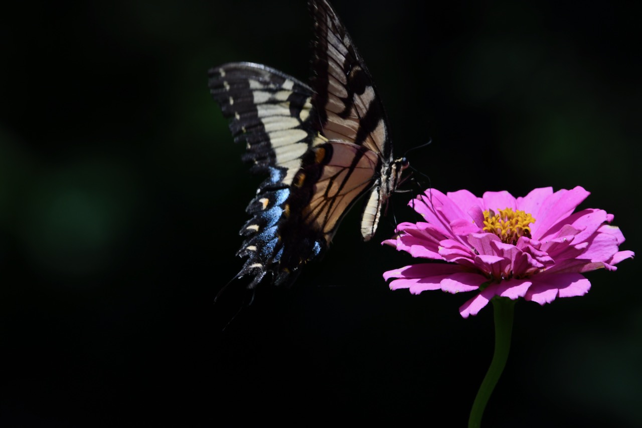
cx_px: 321
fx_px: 9632
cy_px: 214
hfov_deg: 3.8
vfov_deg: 2.5
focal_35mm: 540
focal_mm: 360
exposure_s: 1/640
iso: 560
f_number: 10
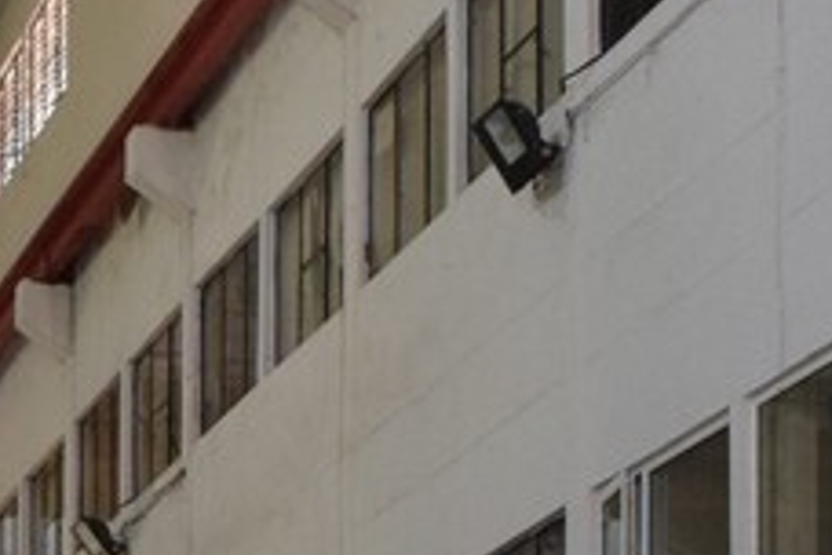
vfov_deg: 8.7
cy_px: 1371
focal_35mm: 142
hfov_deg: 14.1
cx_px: -120
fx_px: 3282
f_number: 8
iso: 1250
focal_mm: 18
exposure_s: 1/100
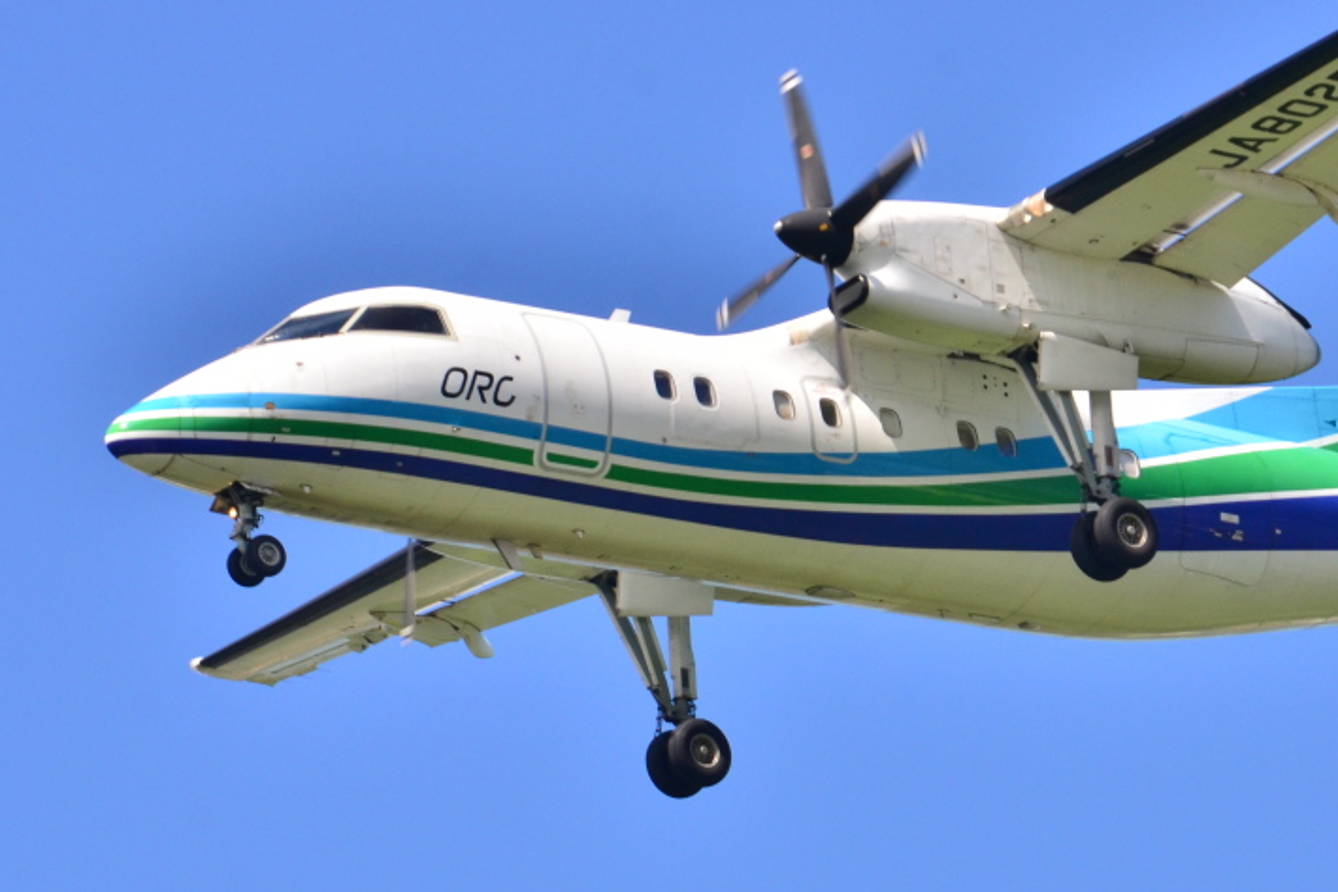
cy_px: 487
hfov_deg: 6.3
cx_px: 848
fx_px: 12224
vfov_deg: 4.2
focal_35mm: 329
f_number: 10
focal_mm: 130
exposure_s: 1/1000
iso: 400
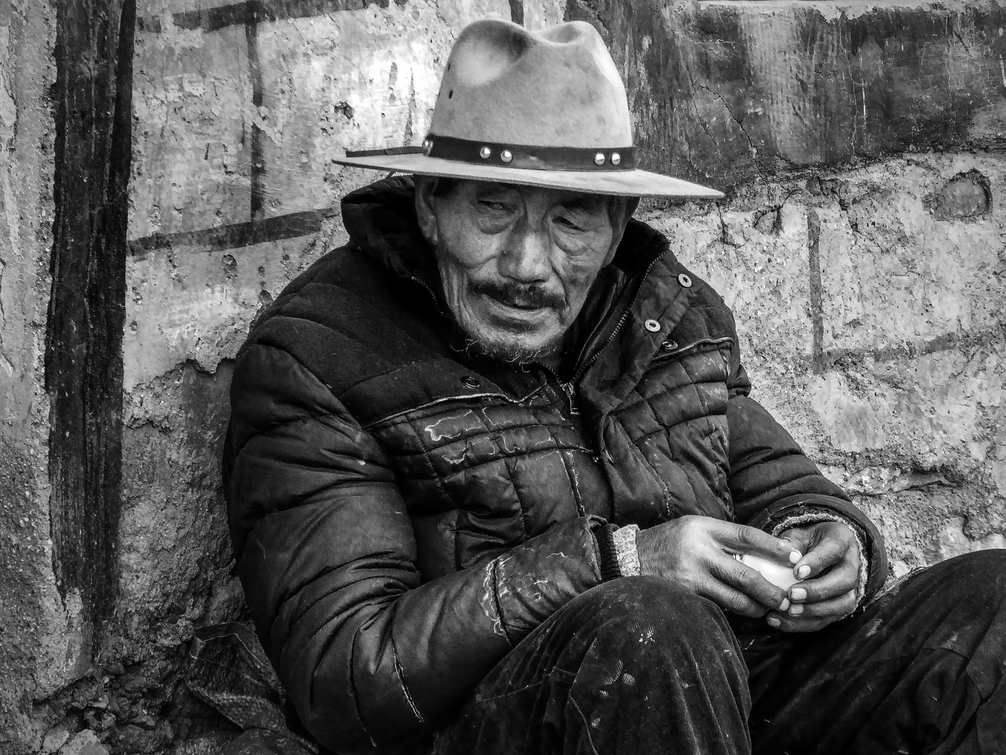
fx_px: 16129
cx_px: 503
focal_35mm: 555
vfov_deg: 2.7
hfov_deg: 3.6
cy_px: 378
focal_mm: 89.6
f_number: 6
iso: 400
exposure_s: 1/200
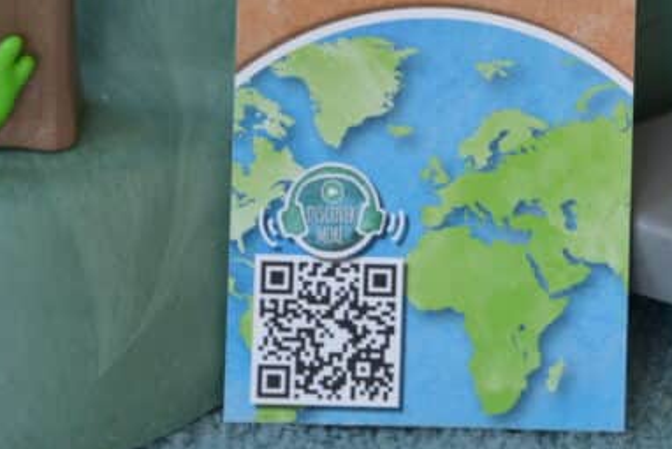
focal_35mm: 565
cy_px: 99
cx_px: 478
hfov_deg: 3.6
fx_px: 10550
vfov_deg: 2.4
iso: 2000
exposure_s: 1/200
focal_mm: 300
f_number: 5.6
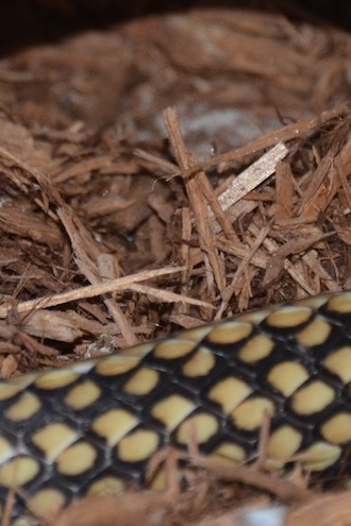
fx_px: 6493
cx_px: 160
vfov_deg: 4.6
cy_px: -3
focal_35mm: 444
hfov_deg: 3.1
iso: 800
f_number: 5.6
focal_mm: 90
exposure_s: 1/60
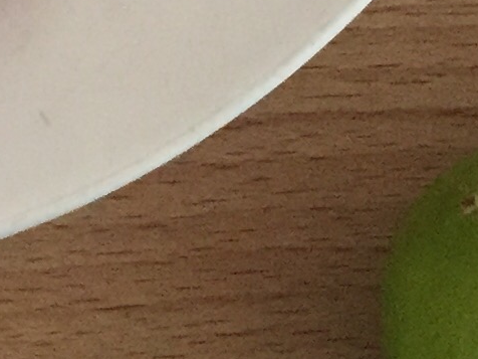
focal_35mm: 199
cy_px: -474
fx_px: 2748
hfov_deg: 9.3
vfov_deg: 7.1
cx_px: -492
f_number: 2.2
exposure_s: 1/30
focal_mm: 4.15
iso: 250
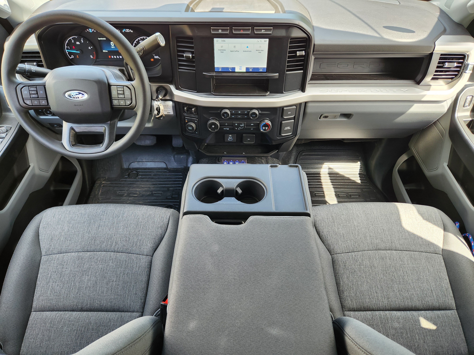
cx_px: 237
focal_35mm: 23
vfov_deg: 58.9
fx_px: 315
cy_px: 178
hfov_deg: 73.9
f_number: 1.8
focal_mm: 5.4
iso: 100
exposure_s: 1/180
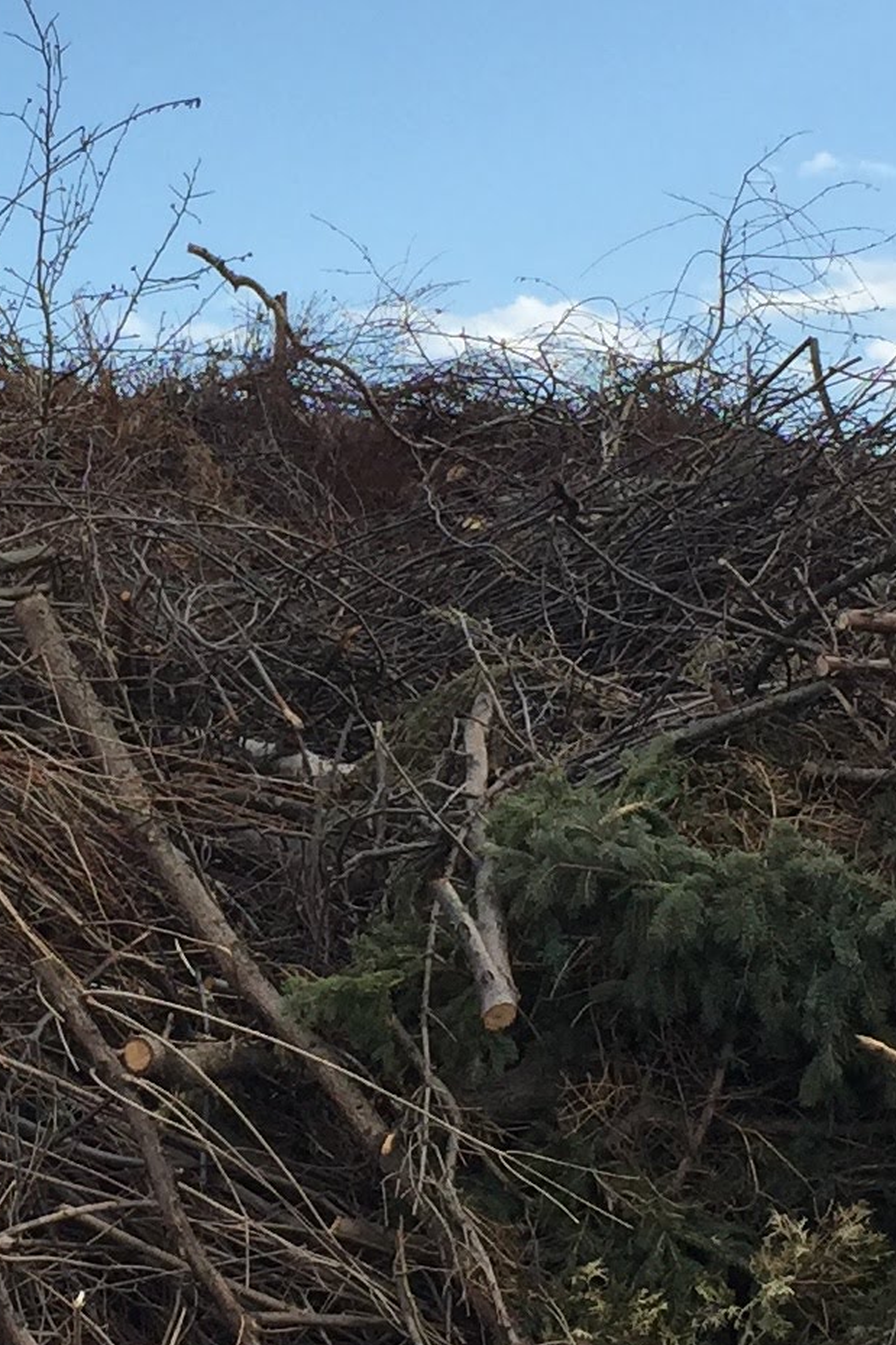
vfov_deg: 19.3
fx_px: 3958
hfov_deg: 12.8
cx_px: 117
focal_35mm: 106
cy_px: 682
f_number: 2.2
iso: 32
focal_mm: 4.15
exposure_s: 1/879
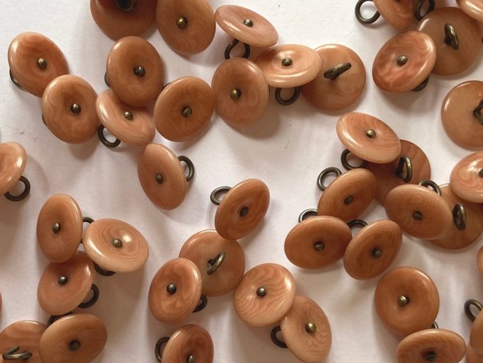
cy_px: 182
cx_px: 242
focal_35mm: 26
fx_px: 363
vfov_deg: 53.1
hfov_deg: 67.3
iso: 80
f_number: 1.8
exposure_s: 1/122
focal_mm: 4.25
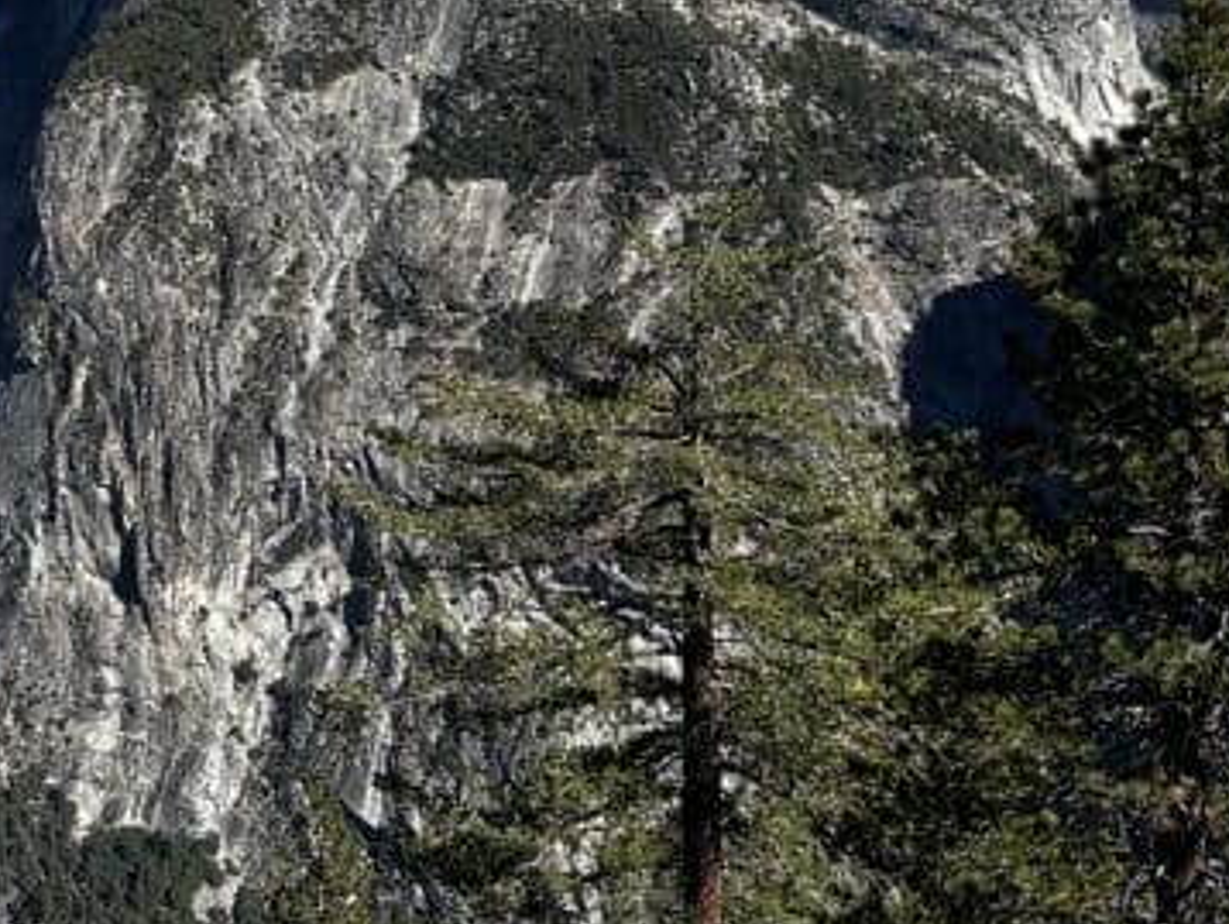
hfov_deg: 31.2
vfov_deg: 24.7
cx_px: -10
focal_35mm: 57
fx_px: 2025
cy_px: 48
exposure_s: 1/5525
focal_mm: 6.86
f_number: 1.78
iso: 80
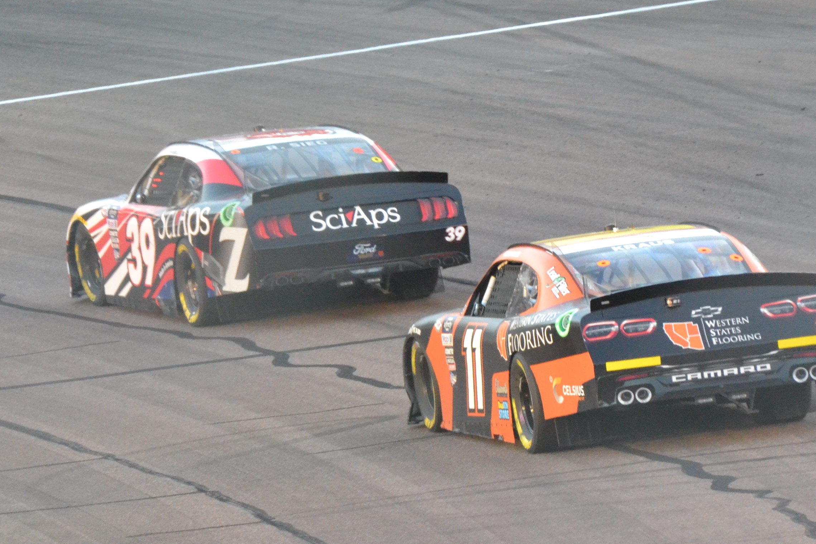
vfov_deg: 3.8
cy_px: 269
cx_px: 422
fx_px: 8204
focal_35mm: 362
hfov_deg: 5.7
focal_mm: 210
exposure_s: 1/500
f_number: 5.3
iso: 2500
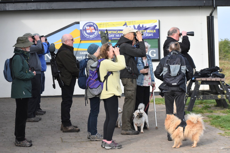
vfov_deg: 13.0
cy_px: 76
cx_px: 115
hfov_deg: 19.5
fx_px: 671
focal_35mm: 105
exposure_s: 1/2500
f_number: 6.3
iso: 800
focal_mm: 70
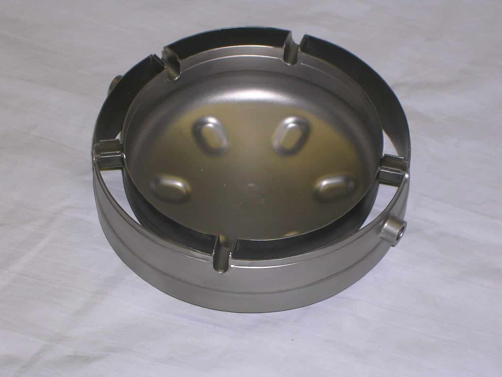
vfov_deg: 12.9
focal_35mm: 115
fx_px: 1668
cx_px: 251
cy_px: 188
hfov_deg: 17.1
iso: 50
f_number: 4.9
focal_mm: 17.4
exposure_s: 1/60.1
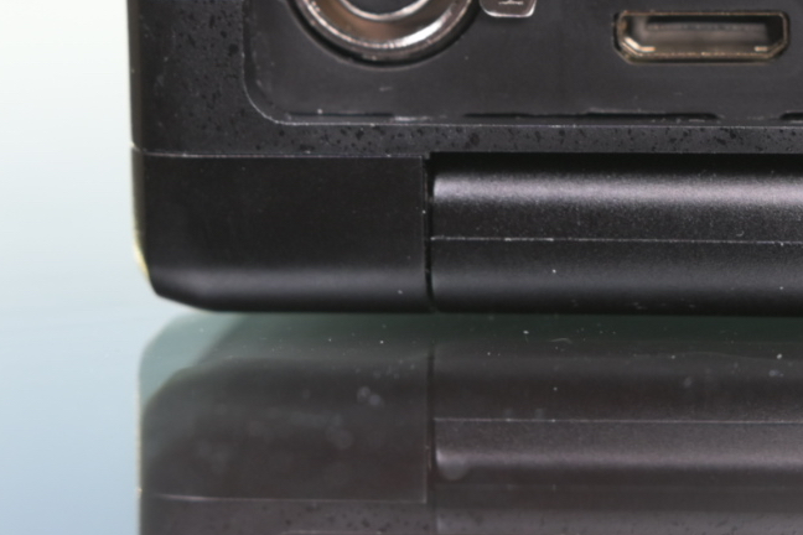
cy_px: -36
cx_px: 670
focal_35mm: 130
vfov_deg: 10.4
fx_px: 2899
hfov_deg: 15.6
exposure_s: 1/200
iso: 640
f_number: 4.5
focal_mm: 35
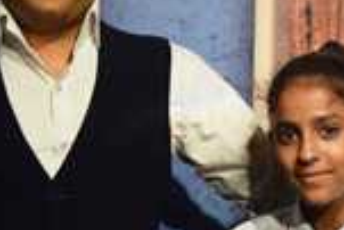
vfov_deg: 6.8
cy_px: 109
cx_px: 194
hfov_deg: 10.2
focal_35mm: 202
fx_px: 1932
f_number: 4.5
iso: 1250
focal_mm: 34
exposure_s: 1/60
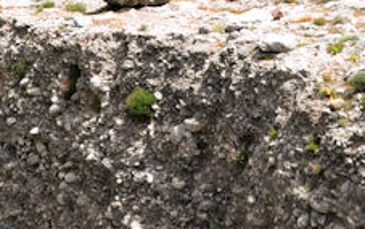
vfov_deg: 8.9
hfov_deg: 14.4
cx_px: 177
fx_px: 1443
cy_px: -69
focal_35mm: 145
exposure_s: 1/1250
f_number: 3.5
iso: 200
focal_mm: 18
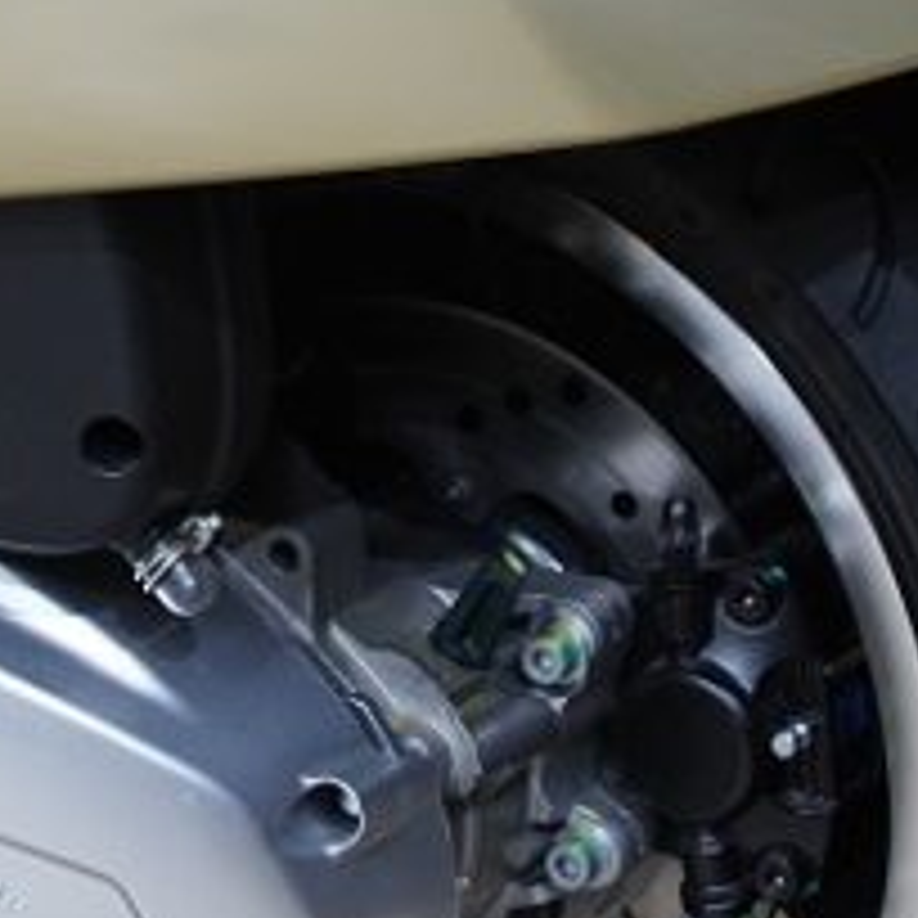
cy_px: -490
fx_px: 10081
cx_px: 32
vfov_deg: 5.2
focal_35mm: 336
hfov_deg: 5.2
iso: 640
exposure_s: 1/160
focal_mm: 70
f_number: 4
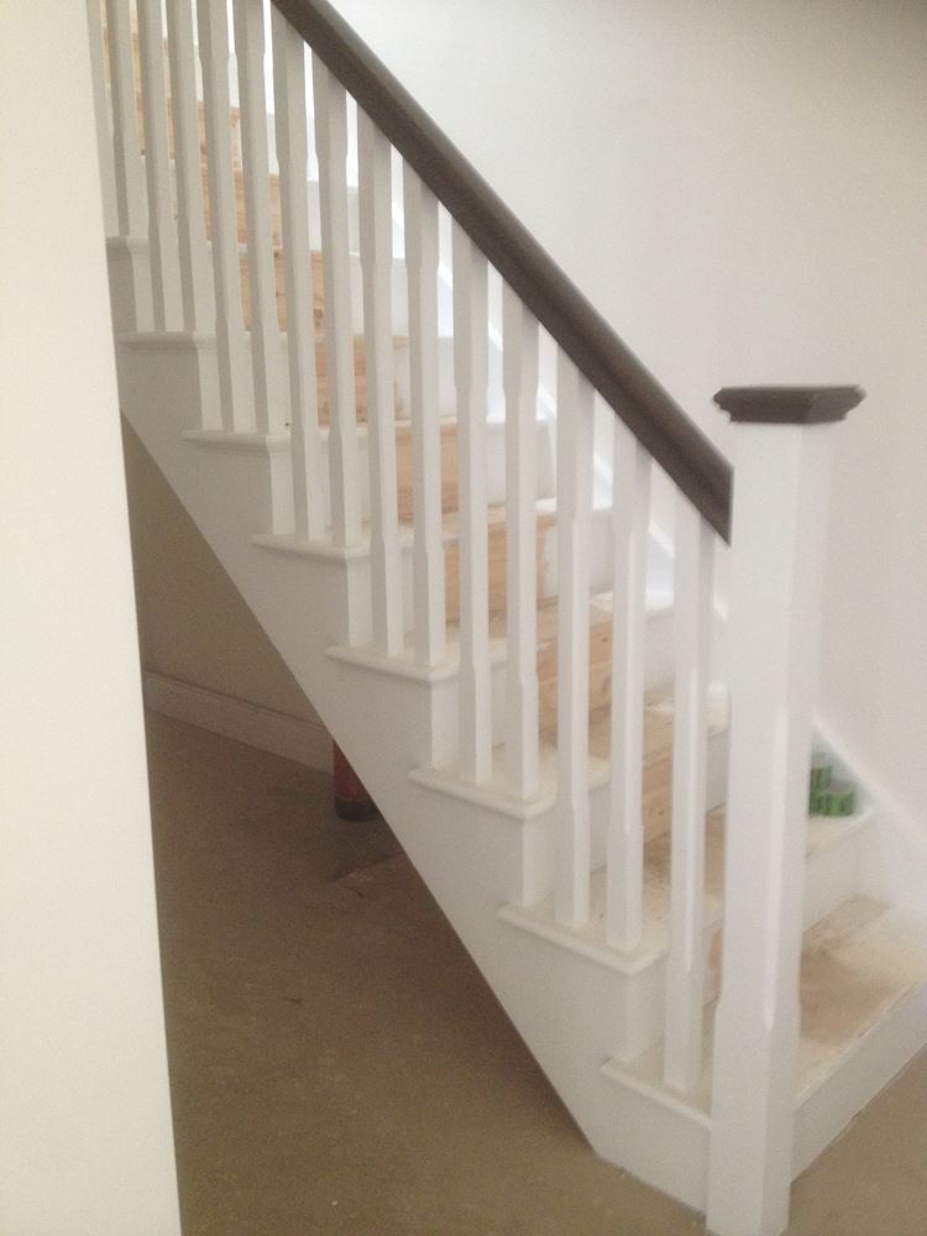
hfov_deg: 40.7
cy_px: 618
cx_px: 464
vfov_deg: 52.6
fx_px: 1250
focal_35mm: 35
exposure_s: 1/20
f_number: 2.4
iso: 160
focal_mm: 4.28
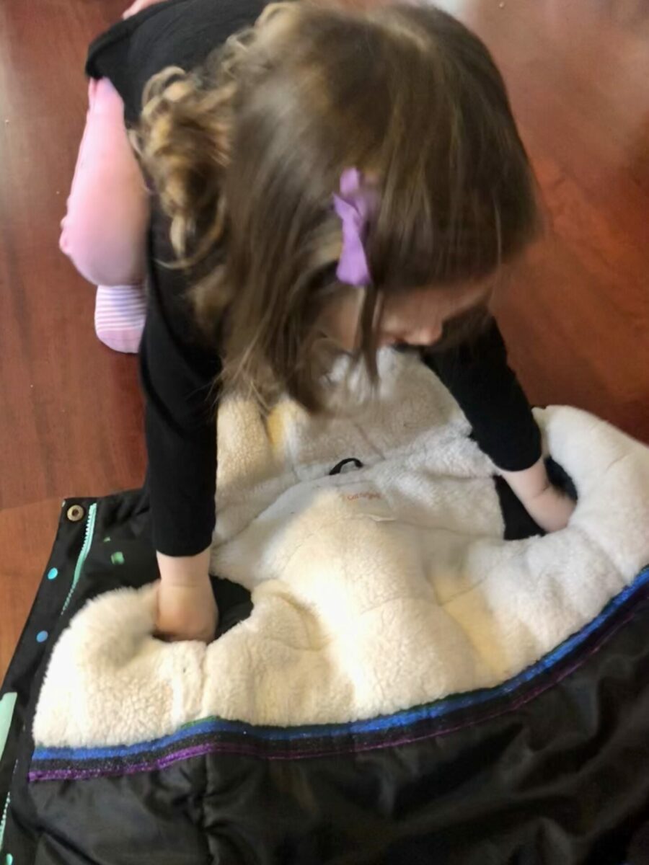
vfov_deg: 63.4
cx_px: 324
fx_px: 700
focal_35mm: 28
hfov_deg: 49.7
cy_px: 432
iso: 320
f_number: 1.8
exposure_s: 1/30
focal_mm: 3.99
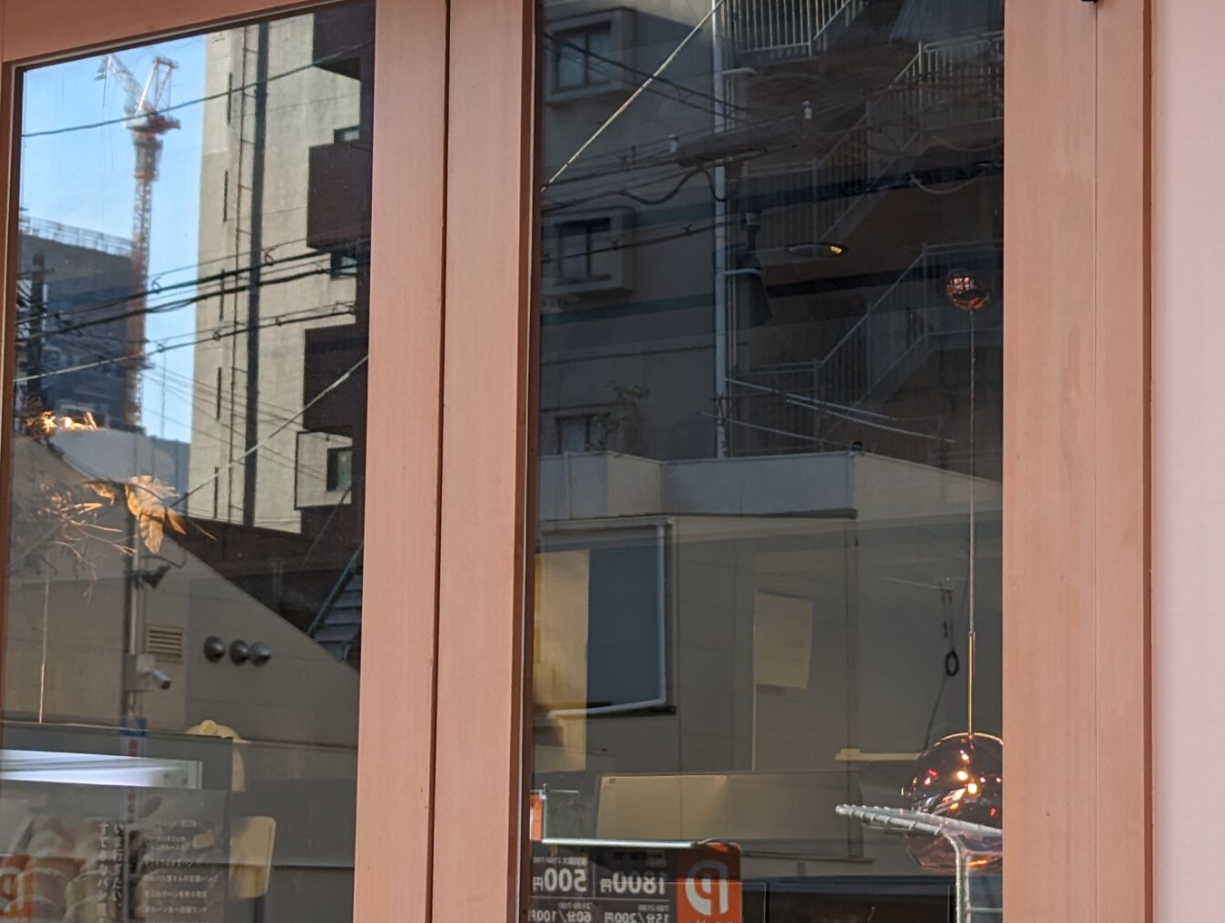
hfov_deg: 21.4
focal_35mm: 91
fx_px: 3225
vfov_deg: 16.3
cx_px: 858
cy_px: 549
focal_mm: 6.81
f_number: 1.85
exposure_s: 1/231
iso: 48
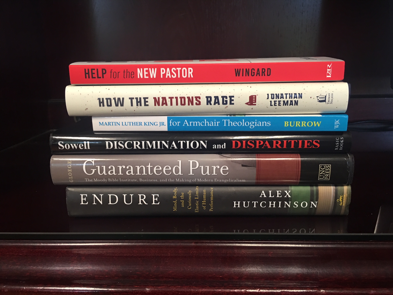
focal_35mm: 29
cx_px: 196
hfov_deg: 61.7
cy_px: 148
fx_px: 329
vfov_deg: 48.2
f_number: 2.2
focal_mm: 4.15
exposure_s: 1/15
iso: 64
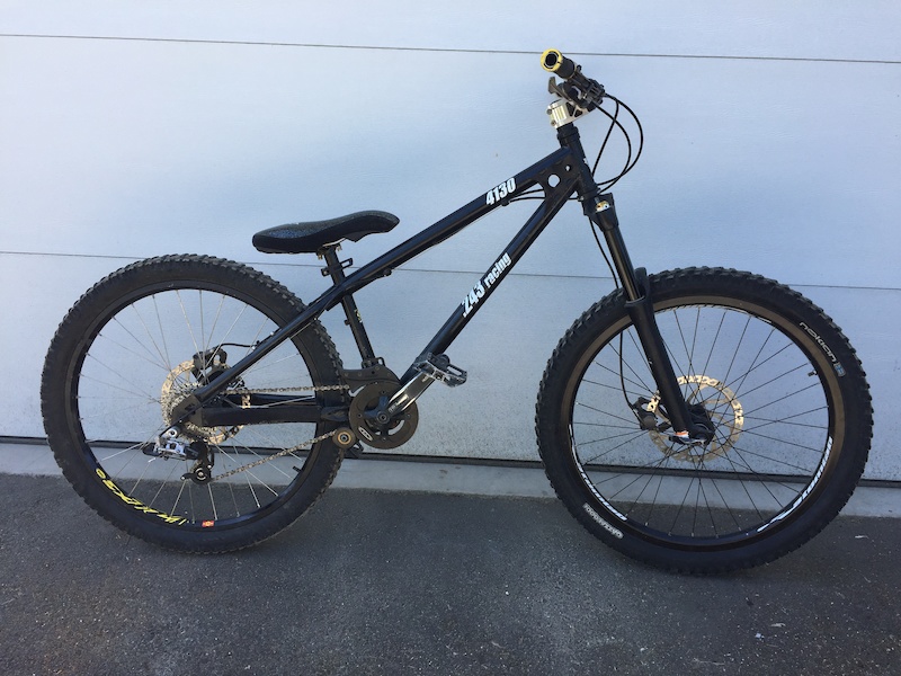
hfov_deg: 61.7
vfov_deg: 48.2
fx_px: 755
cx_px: 450
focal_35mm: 29
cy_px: 338
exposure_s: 1/353
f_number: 2.2
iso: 32
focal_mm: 4.15
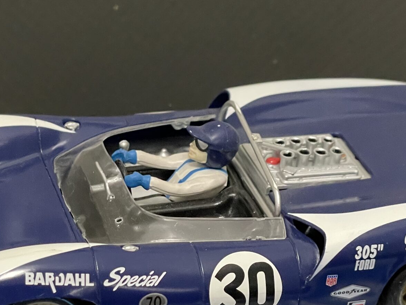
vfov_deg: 13.0
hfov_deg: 17.4
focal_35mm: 113
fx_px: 1326
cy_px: 264
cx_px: 199
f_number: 2
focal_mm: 6
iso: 500
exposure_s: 1/60
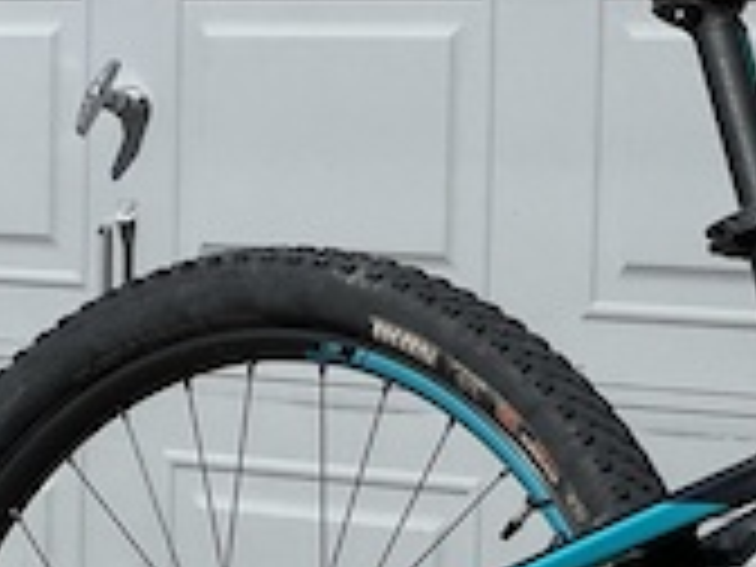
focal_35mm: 124
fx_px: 2708
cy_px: 594
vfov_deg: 11.8
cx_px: 1305
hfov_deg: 14.3
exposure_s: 1/6135
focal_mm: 4.2
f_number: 1.6
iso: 32
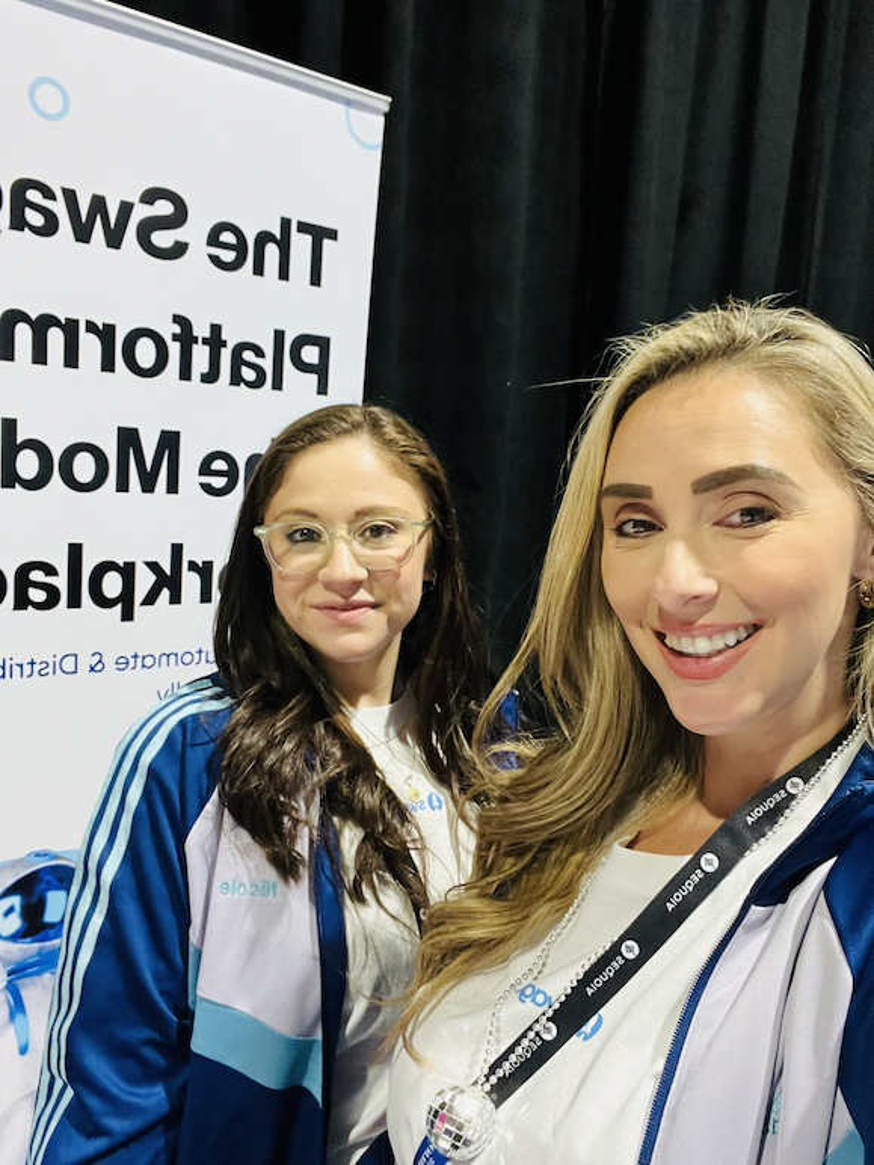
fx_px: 1010
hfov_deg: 46.8
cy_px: 582
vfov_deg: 60.0
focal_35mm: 30
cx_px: 437
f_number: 2.2
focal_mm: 2.71
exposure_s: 1/30
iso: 320
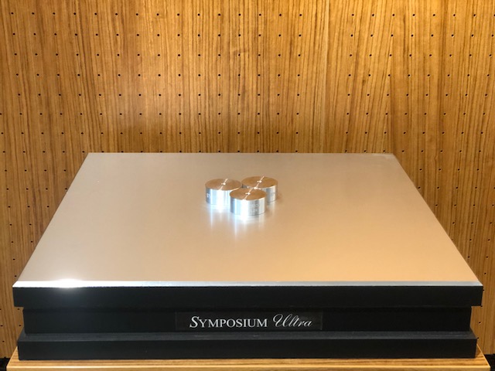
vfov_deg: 25.7
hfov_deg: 33.8
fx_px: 815
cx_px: 248
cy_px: 186
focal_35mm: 57
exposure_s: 1/50
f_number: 2.8
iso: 500
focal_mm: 6.6
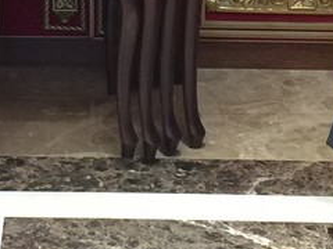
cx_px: -28
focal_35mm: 193
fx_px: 1857
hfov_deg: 10.1
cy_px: -261
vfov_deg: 7.4
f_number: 2.2
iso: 40
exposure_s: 1/17
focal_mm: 4.15
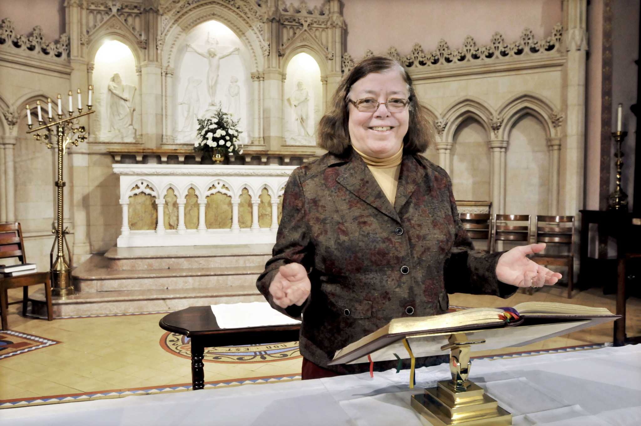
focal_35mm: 36
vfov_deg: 36.8
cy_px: 213
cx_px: 320
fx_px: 640
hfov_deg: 53.2
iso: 800
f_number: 5
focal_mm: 24
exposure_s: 1/30
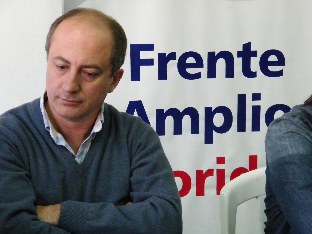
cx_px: 156
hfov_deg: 17.4
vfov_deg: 13.1
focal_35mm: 113
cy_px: 117
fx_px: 1018
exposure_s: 1/60
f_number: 4.7
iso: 640
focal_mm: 20.1
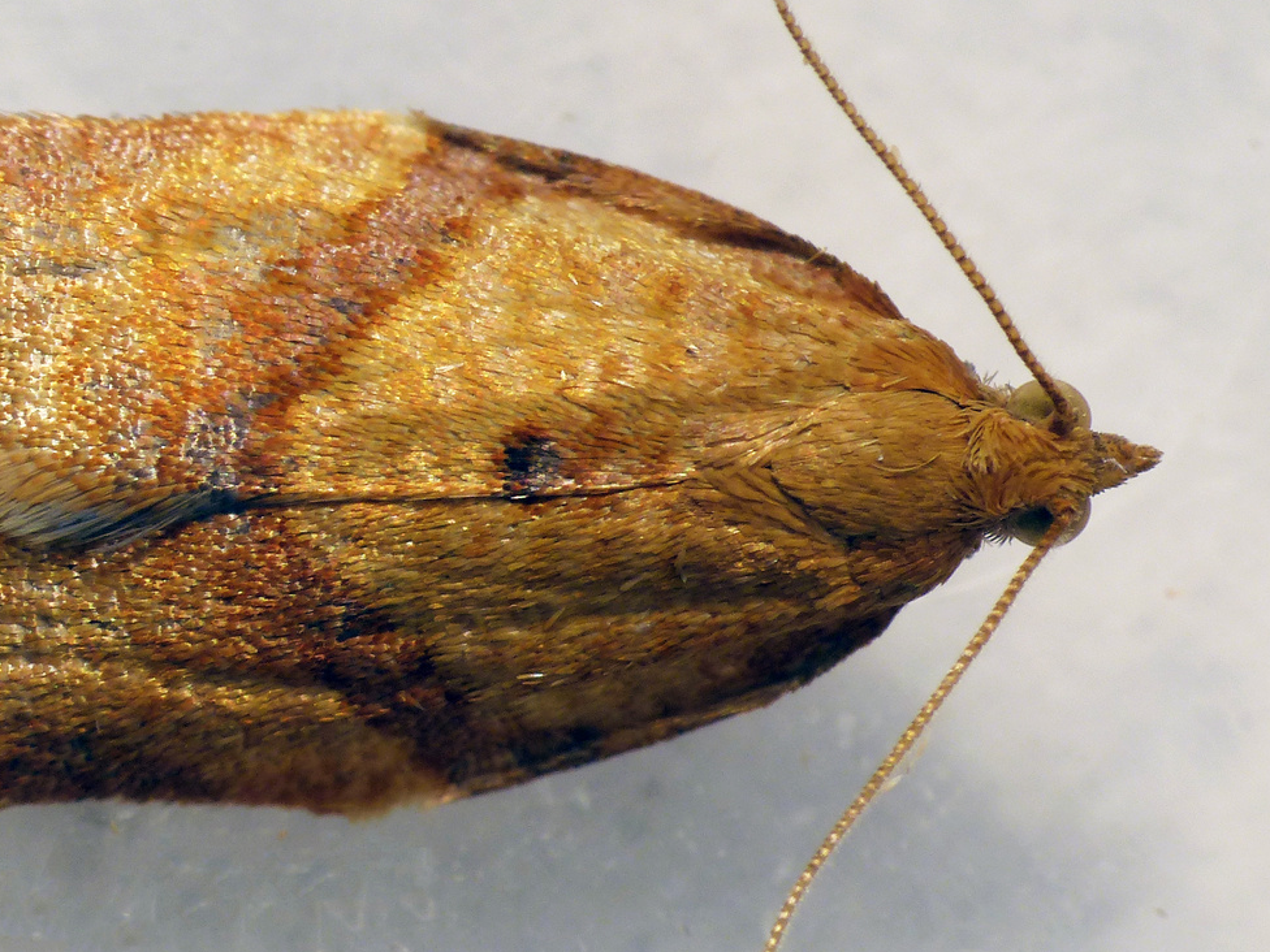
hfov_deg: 1.8
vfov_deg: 1.3
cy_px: 516
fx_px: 40614
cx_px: 480
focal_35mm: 1107
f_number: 8
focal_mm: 108
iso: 100
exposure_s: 1/13
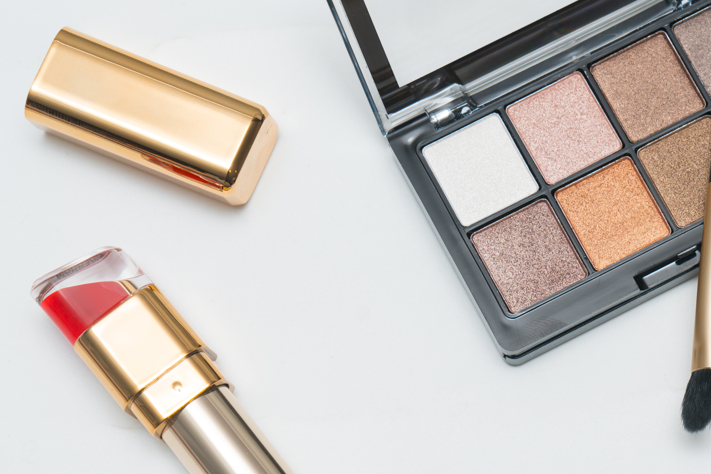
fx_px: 2983
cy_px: 431
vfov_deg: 9.1
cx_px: 710
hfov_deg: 13.4
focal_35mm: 151
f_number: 8
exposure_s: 1/80
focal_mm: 70
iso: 400
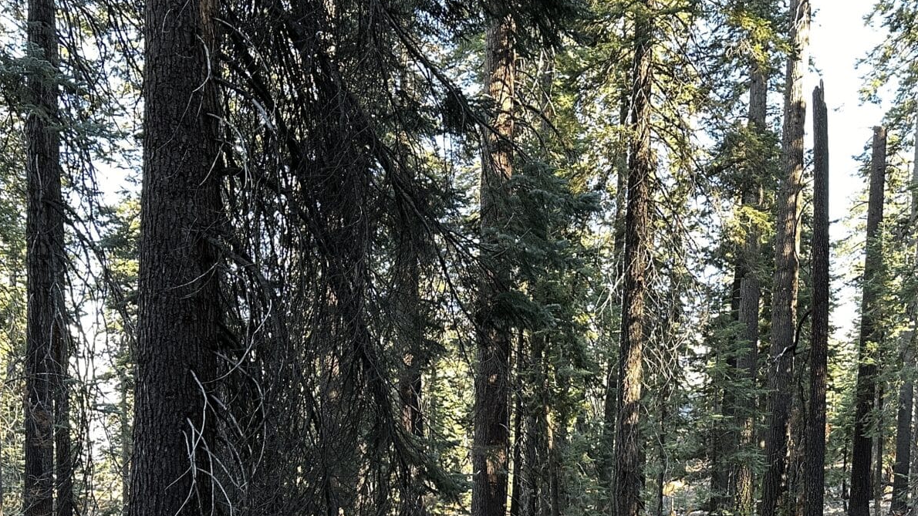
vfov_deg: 25.4
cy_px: 498
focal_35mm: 45
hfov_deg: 45.4
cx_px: 511
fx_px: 1095
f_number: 1.78
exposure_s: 1/95
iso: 250
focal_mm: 6.86
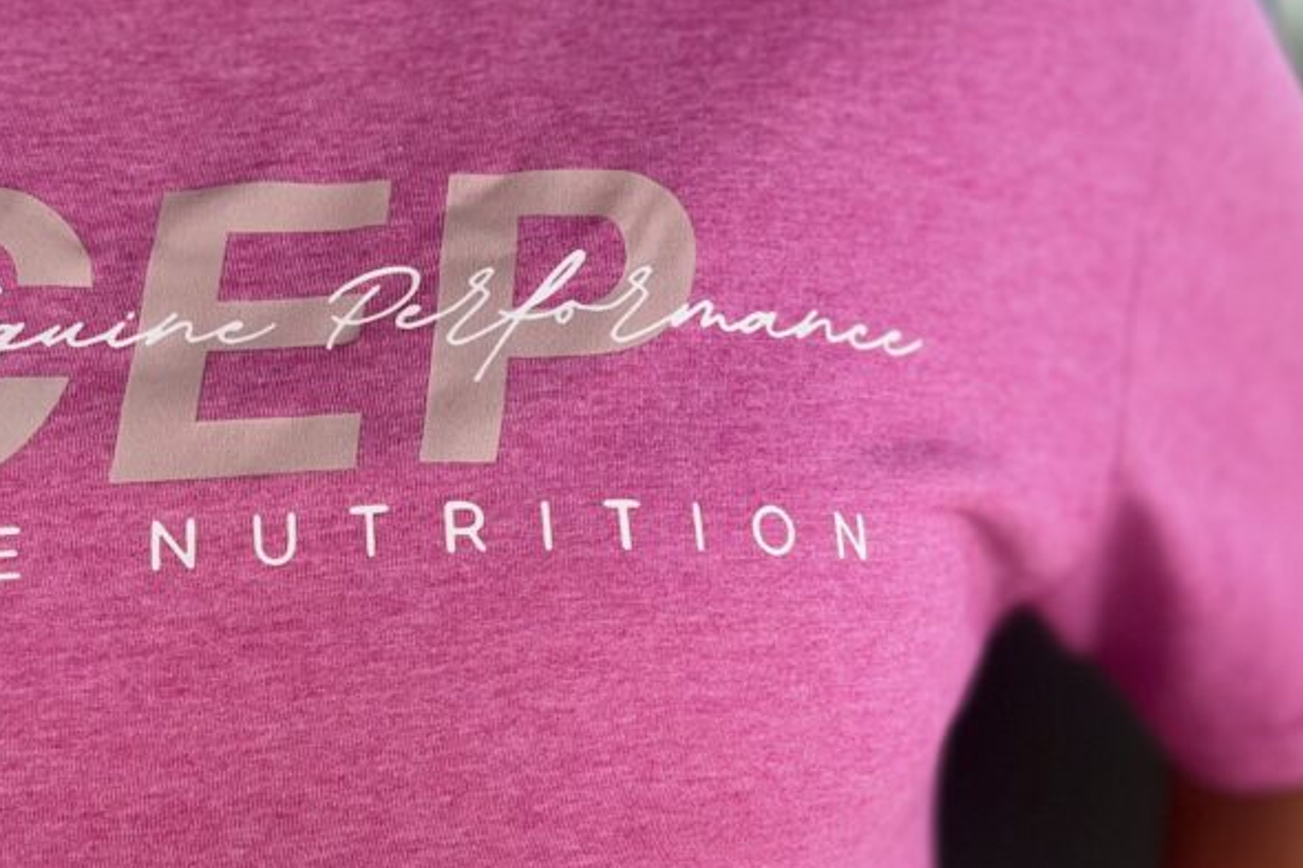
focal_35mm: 55
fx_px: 1990
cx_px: 219
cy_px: 599
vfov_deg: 24.4
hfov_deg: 34.9
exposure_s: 1/533
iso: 32
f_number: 1.5
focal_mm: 5.7
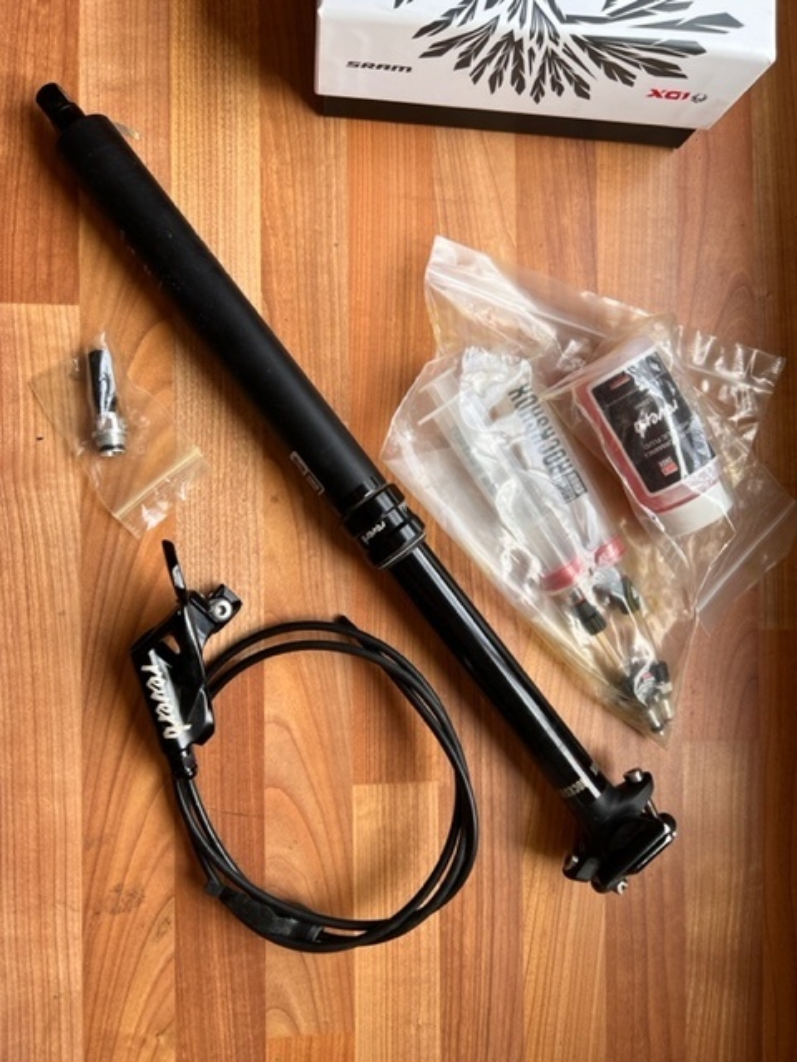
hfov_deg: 53.1
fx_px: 798
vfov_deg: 67.3
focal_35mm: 26
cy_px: 531
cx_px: 398
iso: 40
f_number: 1.5
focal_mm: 5.7
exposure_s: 1/268
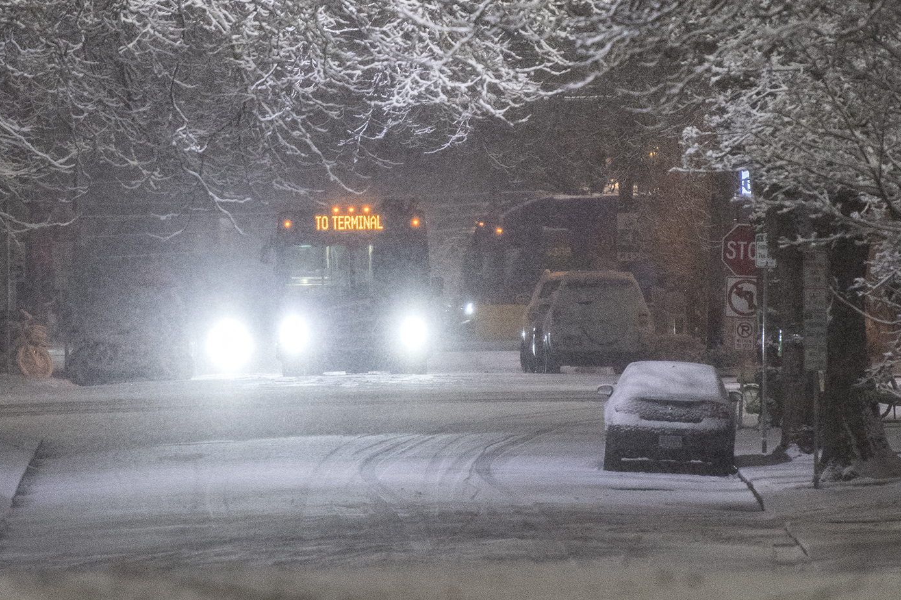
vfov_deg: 3.1
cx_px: 389
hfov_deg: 4.7
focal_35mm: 443
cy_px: 204
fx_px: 11084
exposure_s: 1/160
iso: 2000
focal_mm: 200
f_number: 2.8
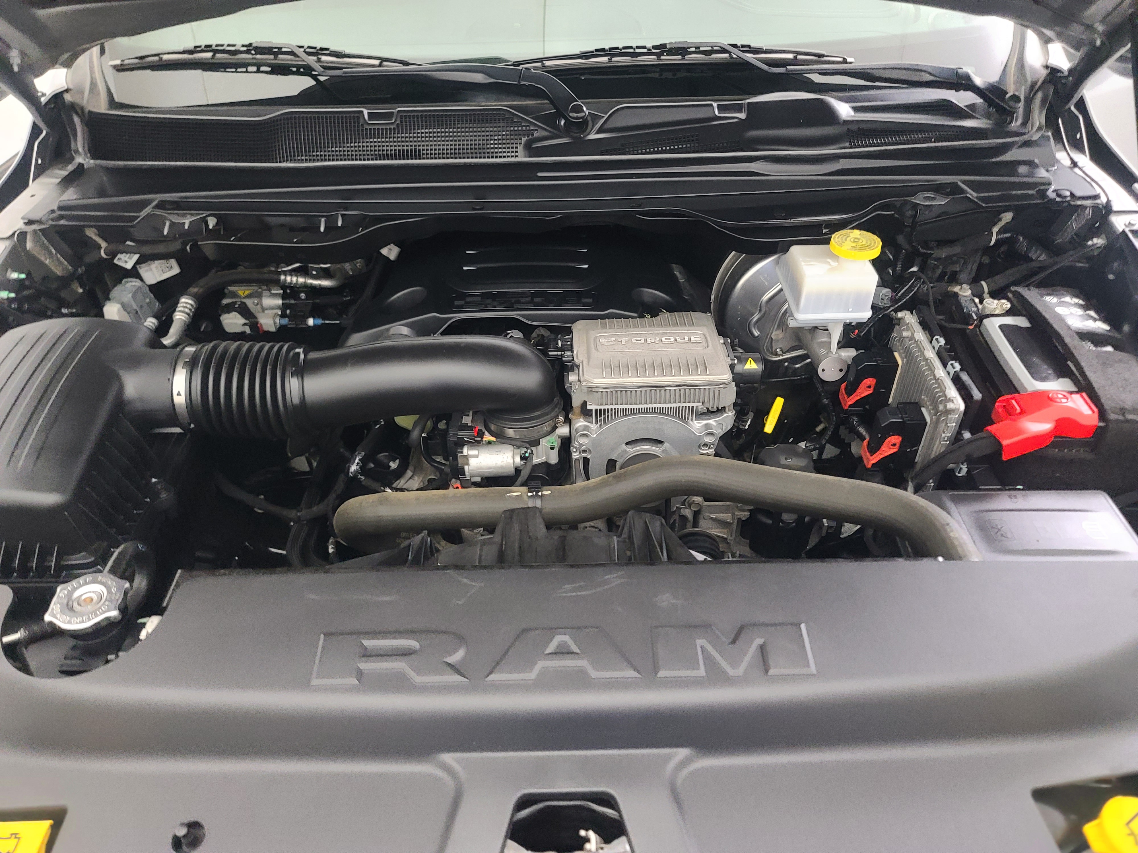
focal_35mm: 25
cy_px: 426
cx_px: 569
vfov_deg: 54.9
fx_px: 822
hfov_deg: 69.4
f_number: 1.8
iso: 1000
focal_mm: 7
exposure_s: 1/24
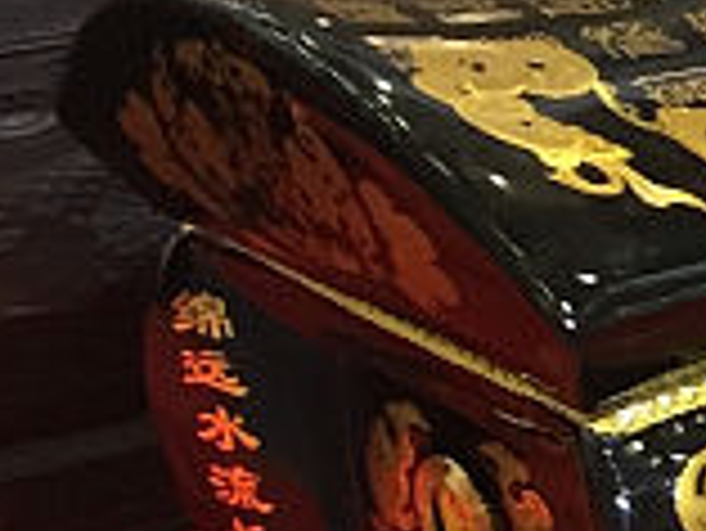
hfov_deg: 7.7
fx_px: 4511
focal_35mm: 221
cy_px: 814
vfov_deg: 6.6
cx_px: 2136
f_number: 2.2
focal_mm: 4.15
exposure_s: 1/33
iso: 100
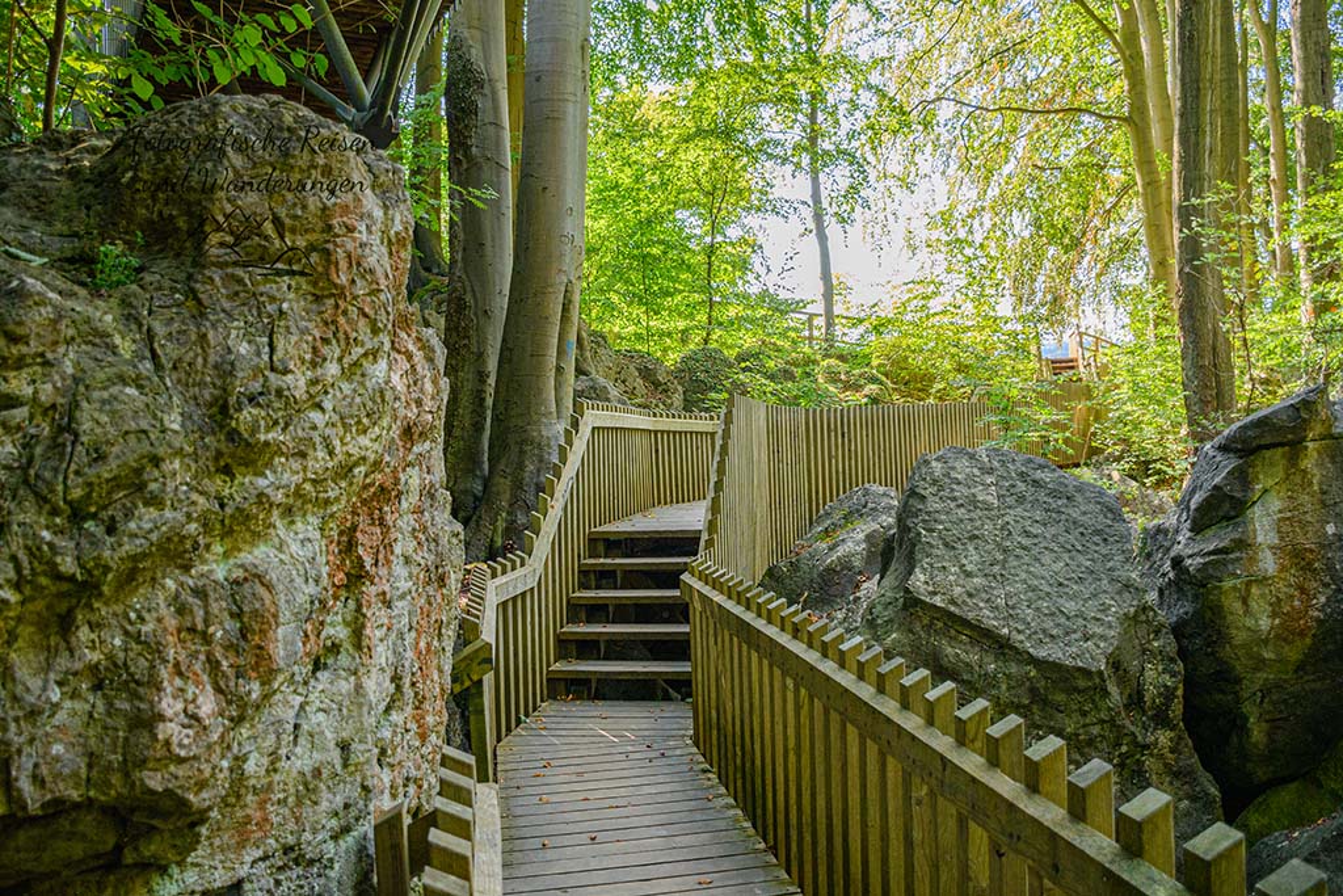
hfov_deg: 67.4
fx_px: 1007
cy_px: 448
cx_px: 672
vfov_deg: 47.9
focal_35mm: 27
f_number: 3.5
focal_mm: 18
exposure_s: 1/200
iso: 320
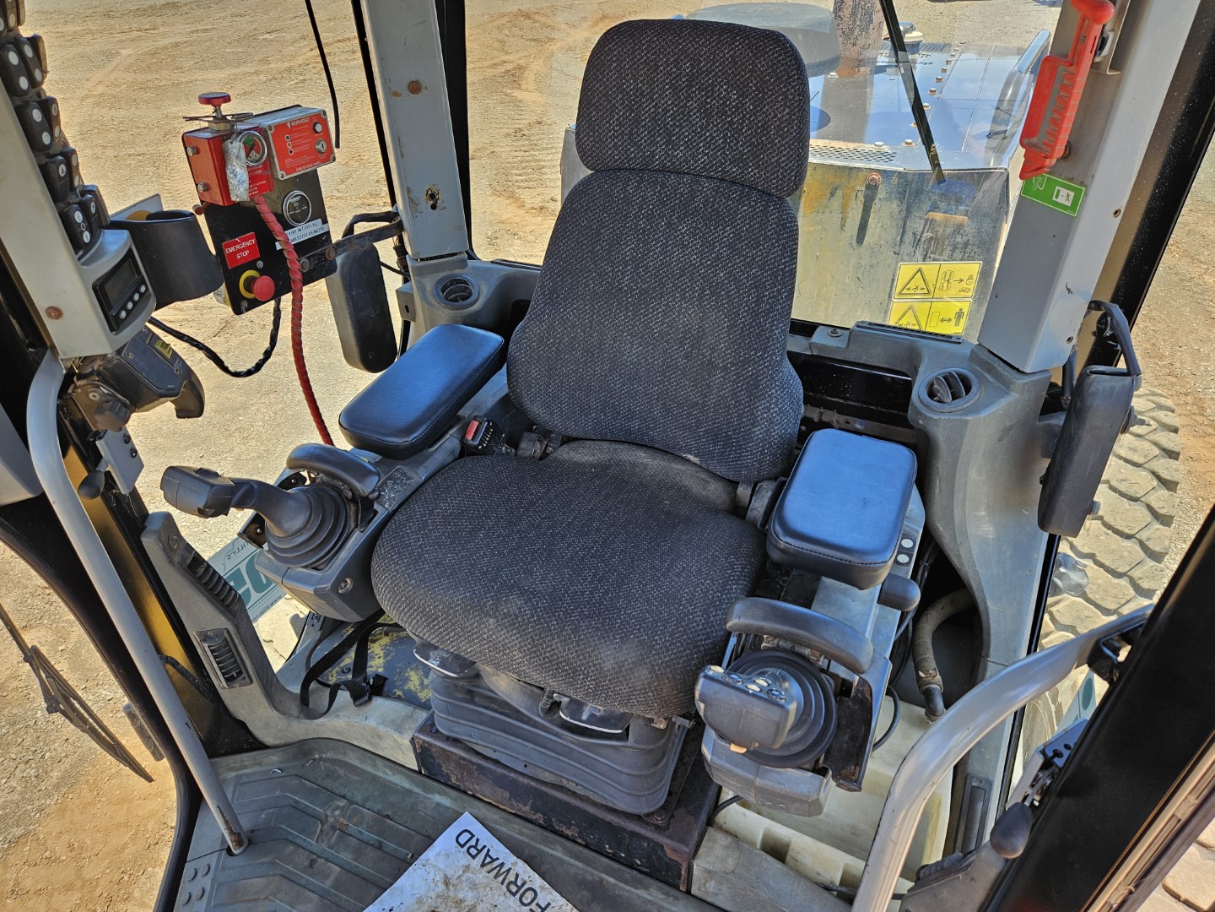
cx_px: 608
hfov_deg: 73.9
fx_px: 807
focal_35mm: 23
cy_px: 456
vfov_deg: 58.9
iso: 32
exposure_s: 1/180
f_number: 1.8
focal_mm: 5.4
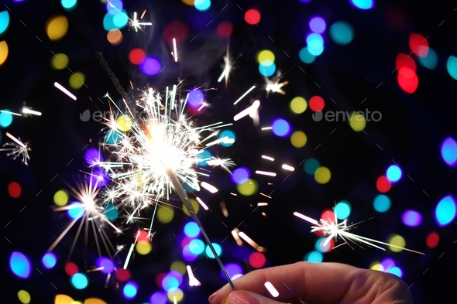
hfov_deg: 33.4
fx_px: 761
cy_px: 152
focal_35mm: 60
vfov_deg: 22.6
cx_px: 228
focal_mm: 40
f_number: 3
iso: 640
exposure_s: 1/125
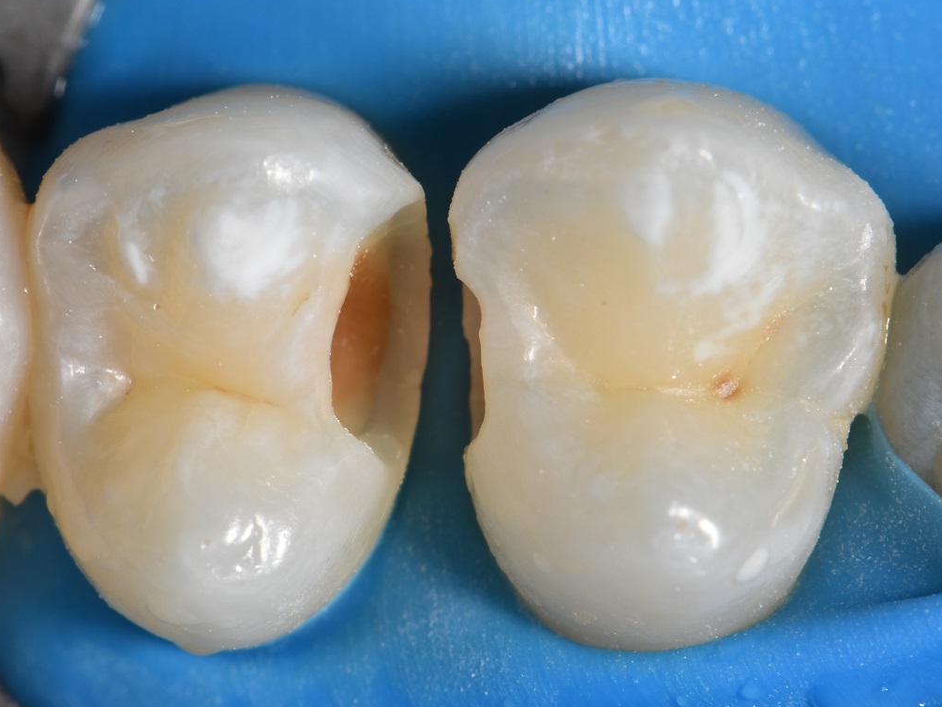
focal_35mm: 203
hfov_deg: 9.7
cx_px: 464
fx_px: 5525
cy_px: 366
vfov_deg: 7.3
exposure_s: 1/160
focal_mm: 105
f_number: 32
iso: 200
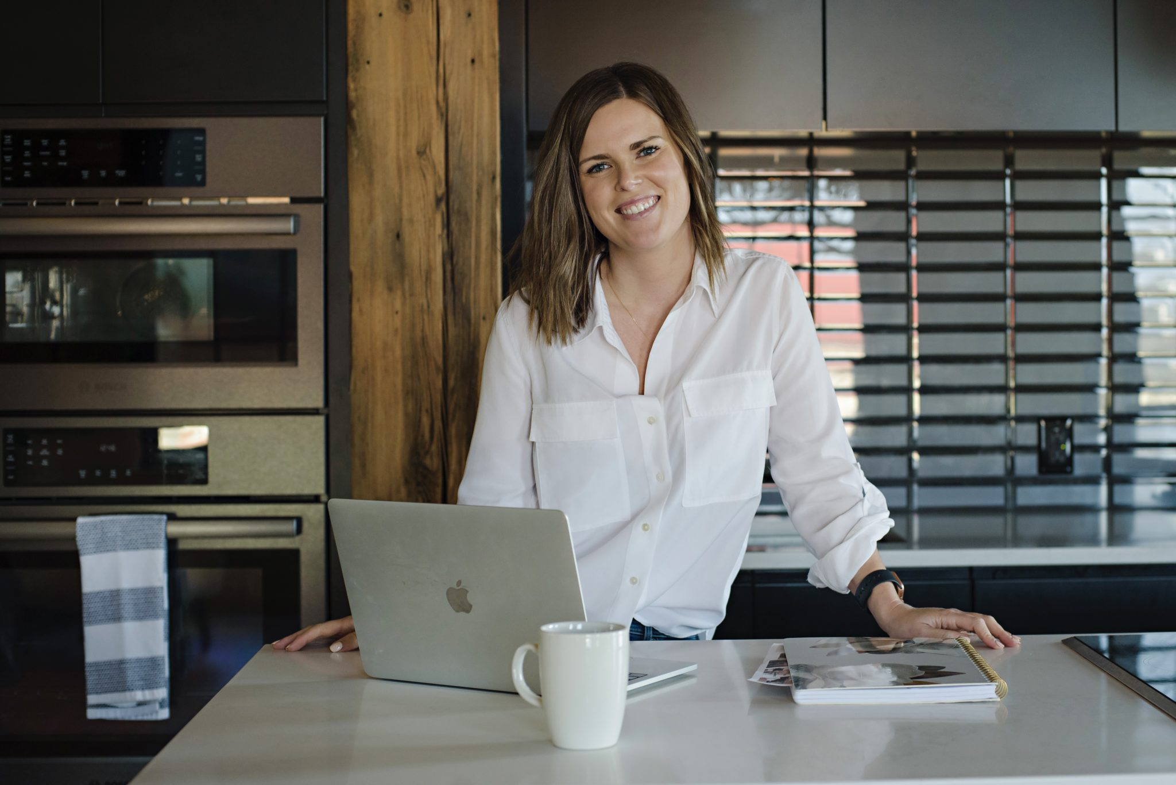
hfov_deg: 39.6
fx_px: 1634
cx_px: 588
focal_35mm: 50
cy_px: 392
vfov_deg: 27.0
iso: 800
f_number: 4
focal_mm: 50
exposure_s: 1/200
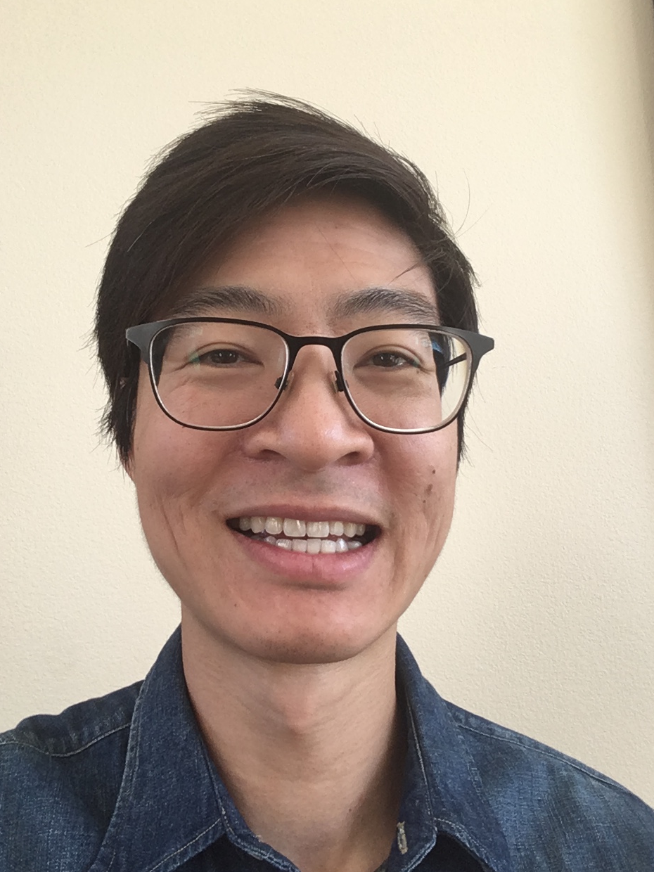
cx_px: 329
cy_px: 437
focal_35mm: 32
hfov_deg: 44.2
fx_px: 806
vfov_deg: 56.8
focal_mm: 2.15
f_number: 2.4
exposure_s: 1/40
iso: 50
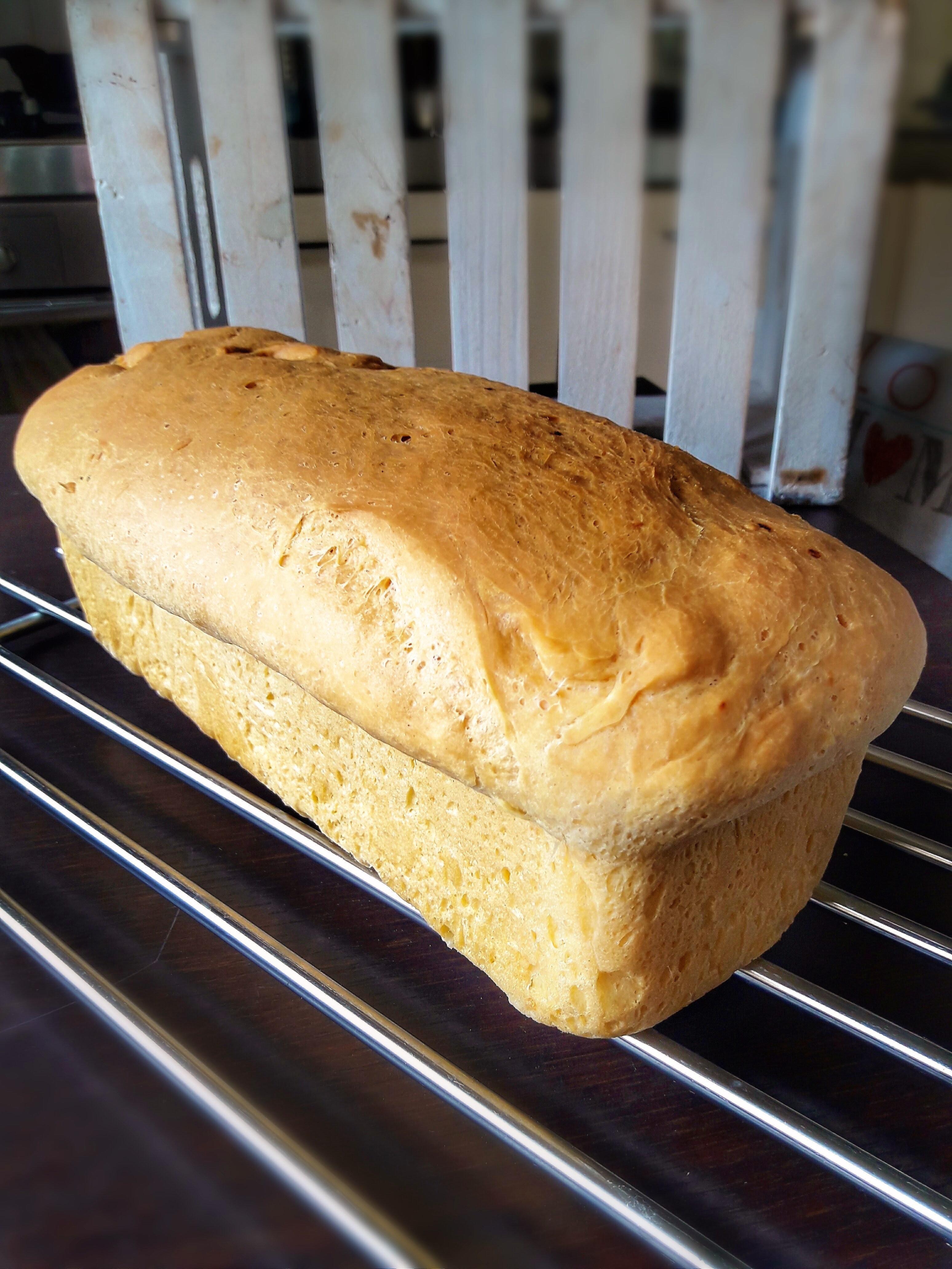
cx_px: 476
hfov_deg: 49.7
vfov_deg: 63.4
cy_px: 634
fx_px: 1027
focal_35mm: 28
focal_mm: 3.7
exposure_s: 1/33
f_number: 1.9
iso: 40
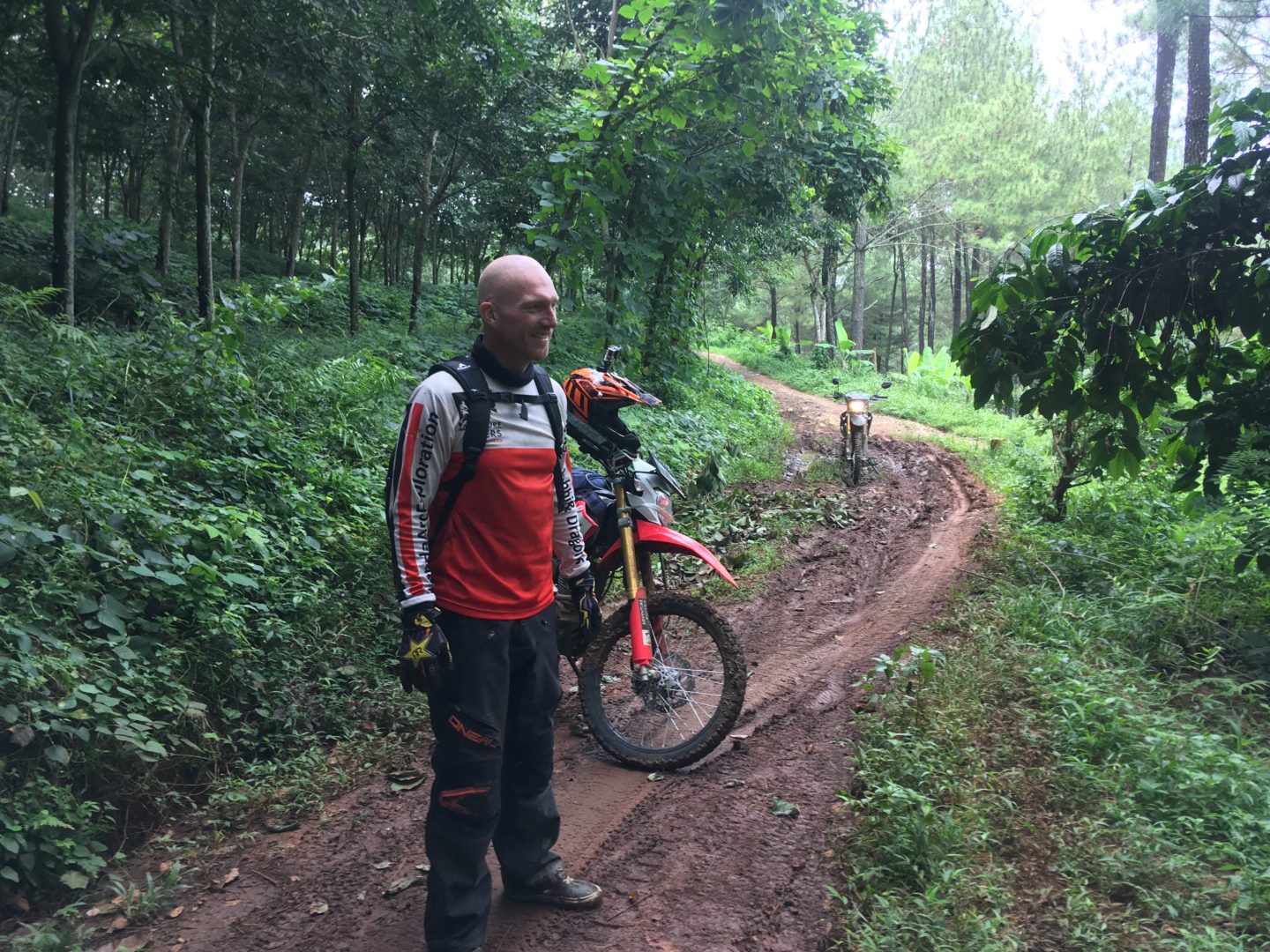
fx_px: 1064
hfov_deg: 61.7
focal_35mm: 29
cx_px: 635
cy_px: 476
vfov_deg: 48.2
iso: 25
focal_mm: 4.15
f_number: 2.2
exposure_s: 1/50
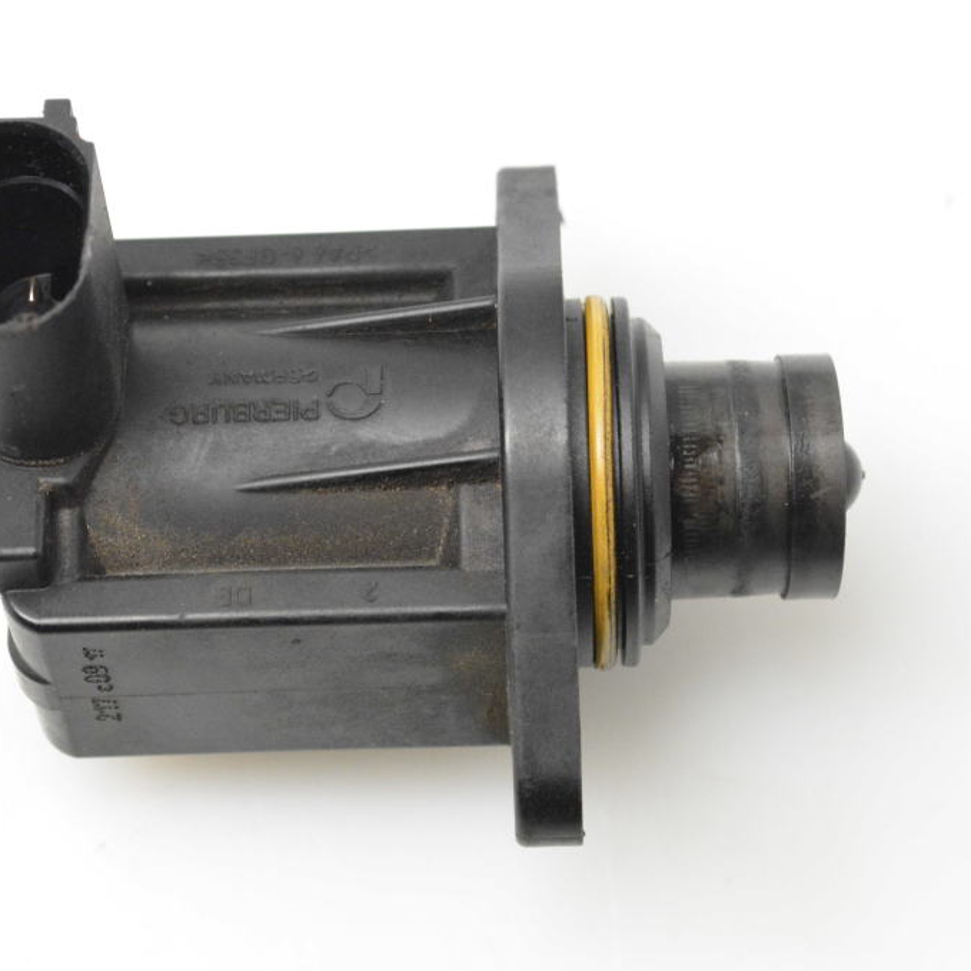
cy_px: 485
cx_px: 426
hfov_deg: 16.5
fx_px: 3353
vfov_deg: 16.5
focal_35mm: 106
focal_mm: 55
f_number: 8
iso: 6400
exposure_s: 1/250
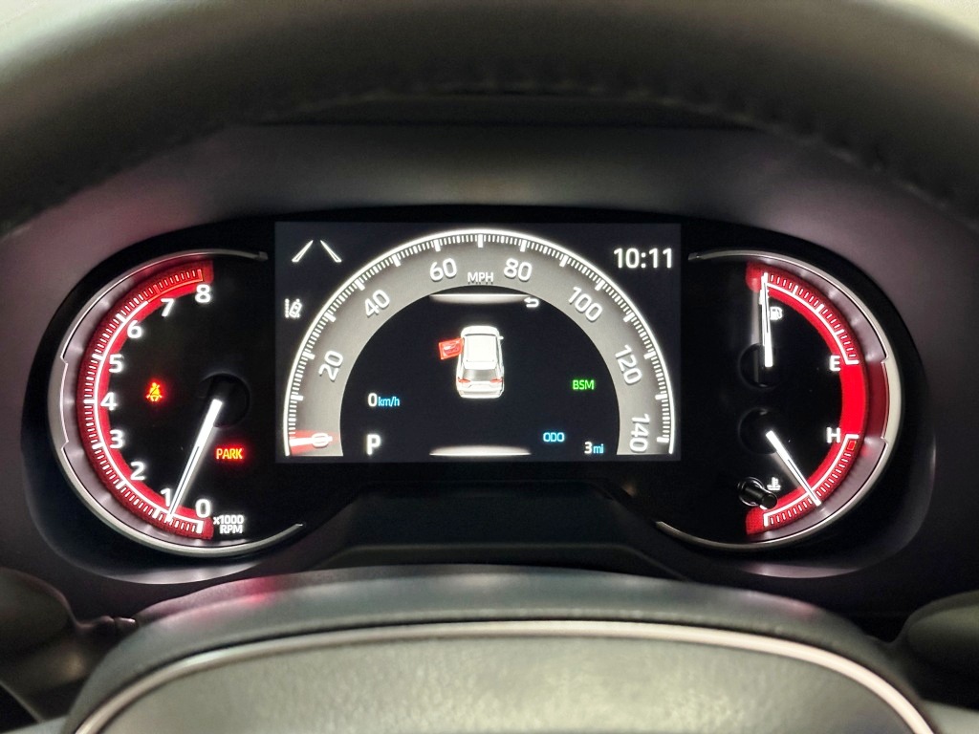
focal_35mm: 48
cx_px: 490
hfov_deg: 39.7
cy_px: 367
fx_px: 1358
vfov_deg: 30.3
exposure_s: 1/28
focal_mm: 6.86
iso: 640
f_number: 1.78
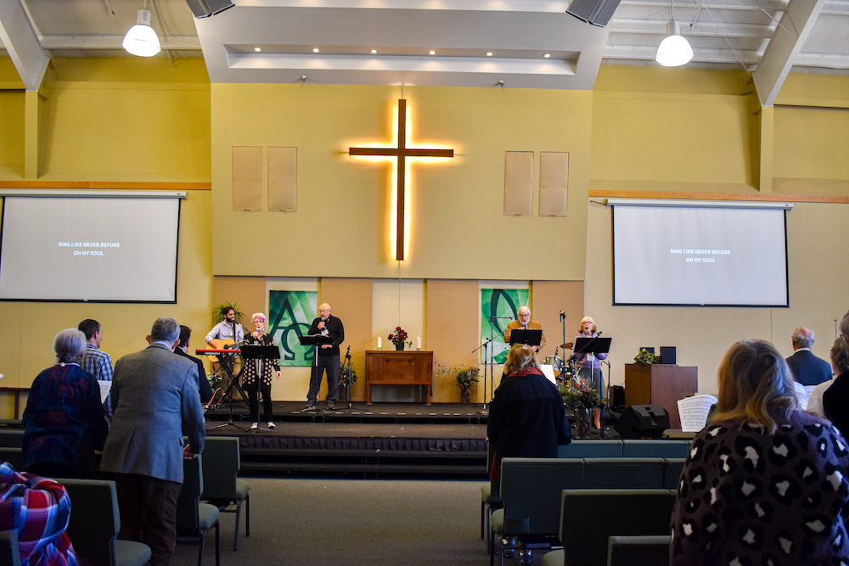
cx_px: 424
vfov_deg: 40.0
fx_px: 778
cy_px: 283
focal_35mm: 33
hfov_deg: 57.2
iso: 800
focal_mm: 22
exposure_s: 1/125
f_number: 3.8
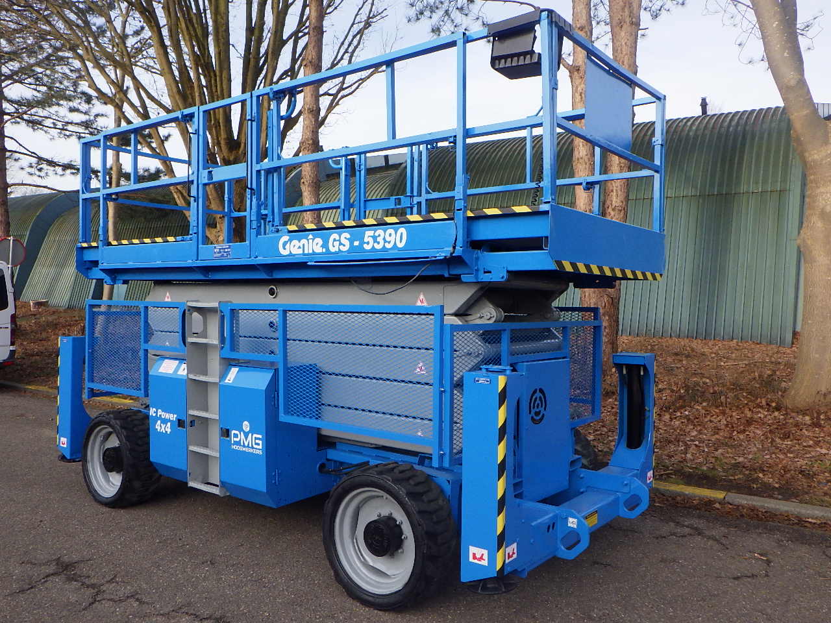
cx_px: 416
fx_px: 672
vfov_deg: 49.7
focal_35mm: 28
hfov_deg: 63.4
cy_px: 312
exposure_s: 1/320
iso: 250
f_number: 4.2
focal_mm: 5
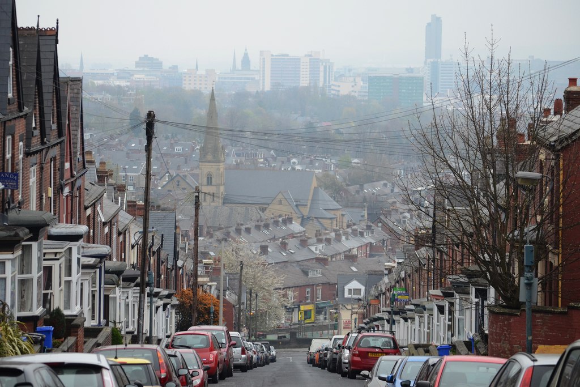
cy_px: 194
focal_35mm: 138
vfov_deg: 9.9
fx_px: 2223
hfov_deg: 14.9
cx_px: 290
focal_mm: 92
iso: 1000
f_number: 5.6
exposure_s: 1/400
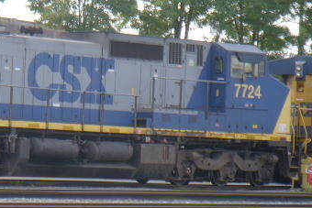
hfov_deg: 9.2
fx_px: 1933
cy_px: 103
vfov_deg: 6.2
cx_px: 40
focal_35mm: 223
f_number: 4.2
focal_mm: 18.9
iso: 100
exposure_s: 1/160
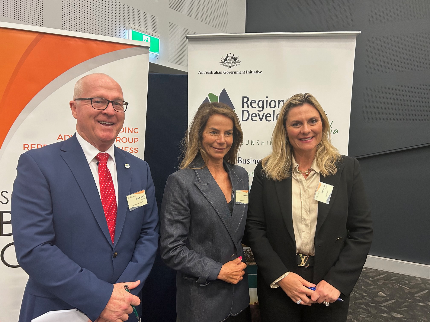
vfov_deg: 53.1
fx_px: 323
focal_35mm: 26
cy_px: 161
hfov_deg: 67.3
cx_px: 215
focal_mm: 5.7
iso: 400
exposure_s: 1/50
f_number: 1.5
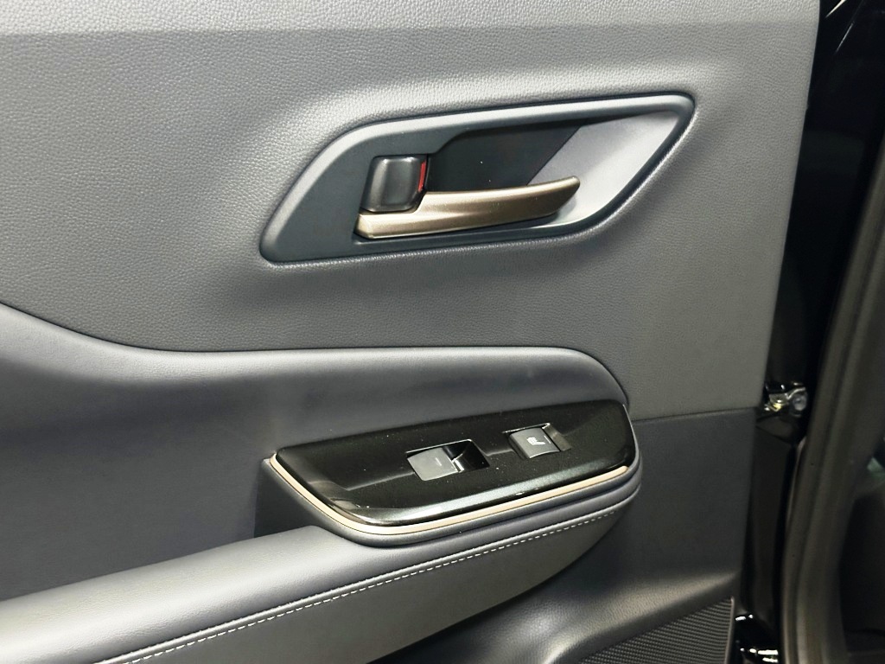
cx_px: 442
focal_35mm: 48
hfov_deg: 39.7
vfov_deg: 30.3
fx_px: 1227
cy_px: 332
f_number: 1.78
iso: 640
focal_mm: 6.86
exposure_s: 1/24
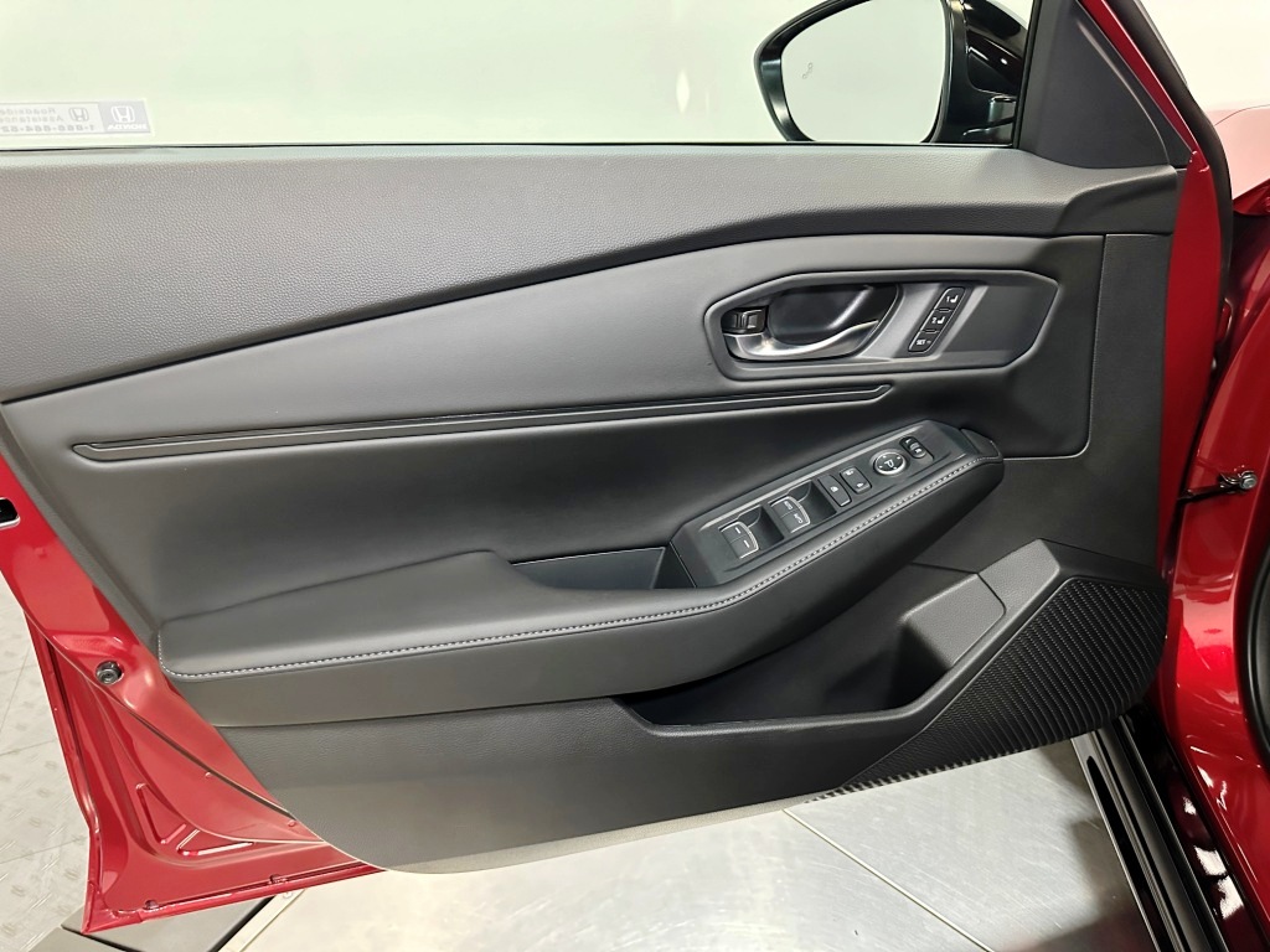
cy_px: 476
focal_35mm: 24
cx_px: 635
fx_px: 881
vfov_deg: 56.8
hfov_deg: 71.6
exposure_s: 1/40
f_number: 1.78
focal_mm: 6.86
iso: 800
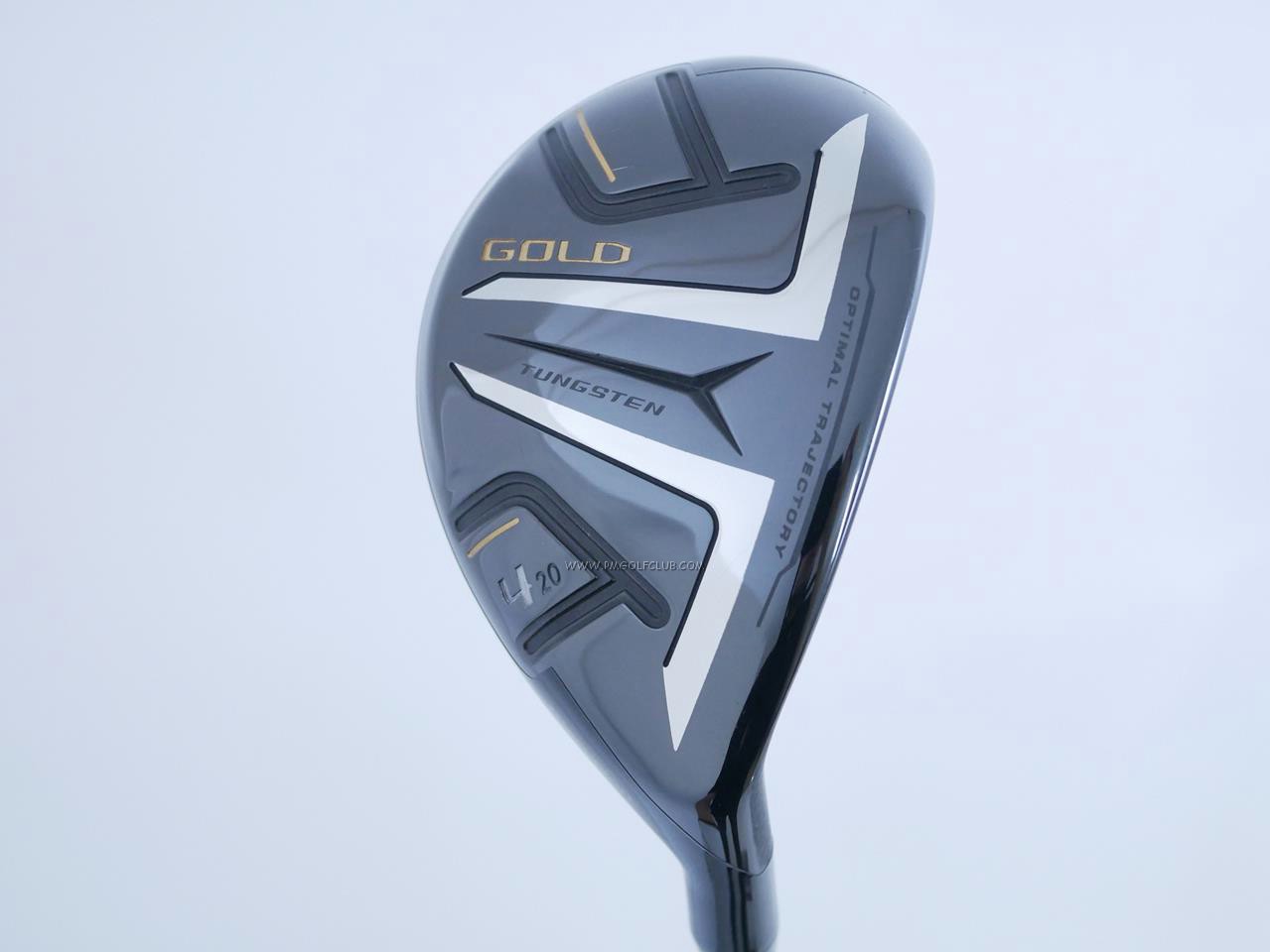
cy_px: 476
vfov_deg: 29.1
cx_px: 635
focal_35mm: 50
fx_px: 1835
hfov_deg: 38.2
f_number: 4.5
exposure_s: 1/80
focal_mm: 25
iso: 1600
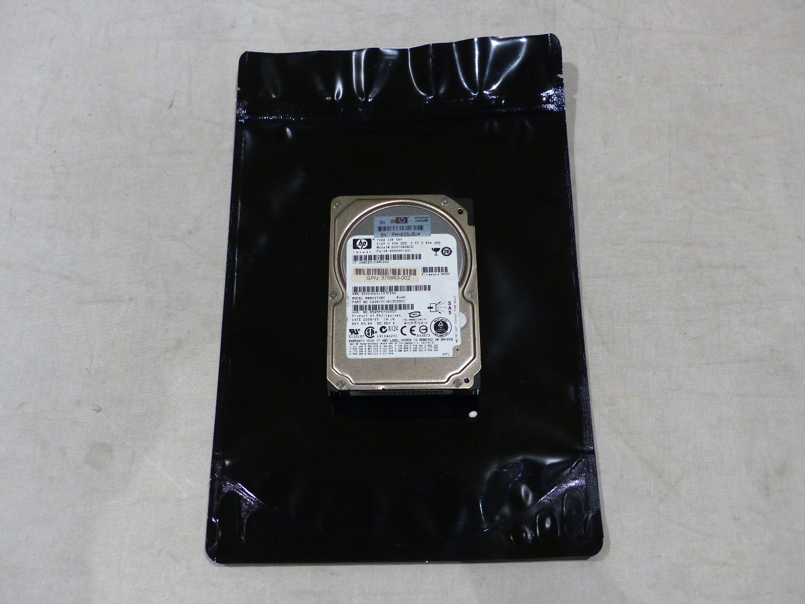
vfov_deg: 35.1
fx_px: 953
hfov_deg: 45.8
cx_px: 402
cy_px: 302
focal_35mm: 41
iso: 400
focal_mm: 7.4
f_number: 2.8
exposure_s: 1/60
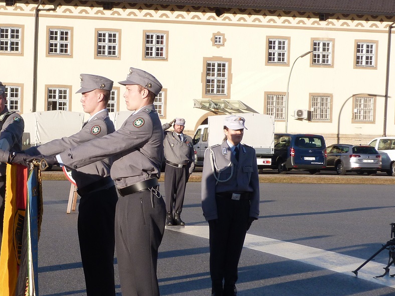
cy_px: 174
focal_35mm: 105
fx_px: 1198
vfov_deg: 14.1
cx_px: 47
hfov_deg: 18.4
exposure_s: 1/250
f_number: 5
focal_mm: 10
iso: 80
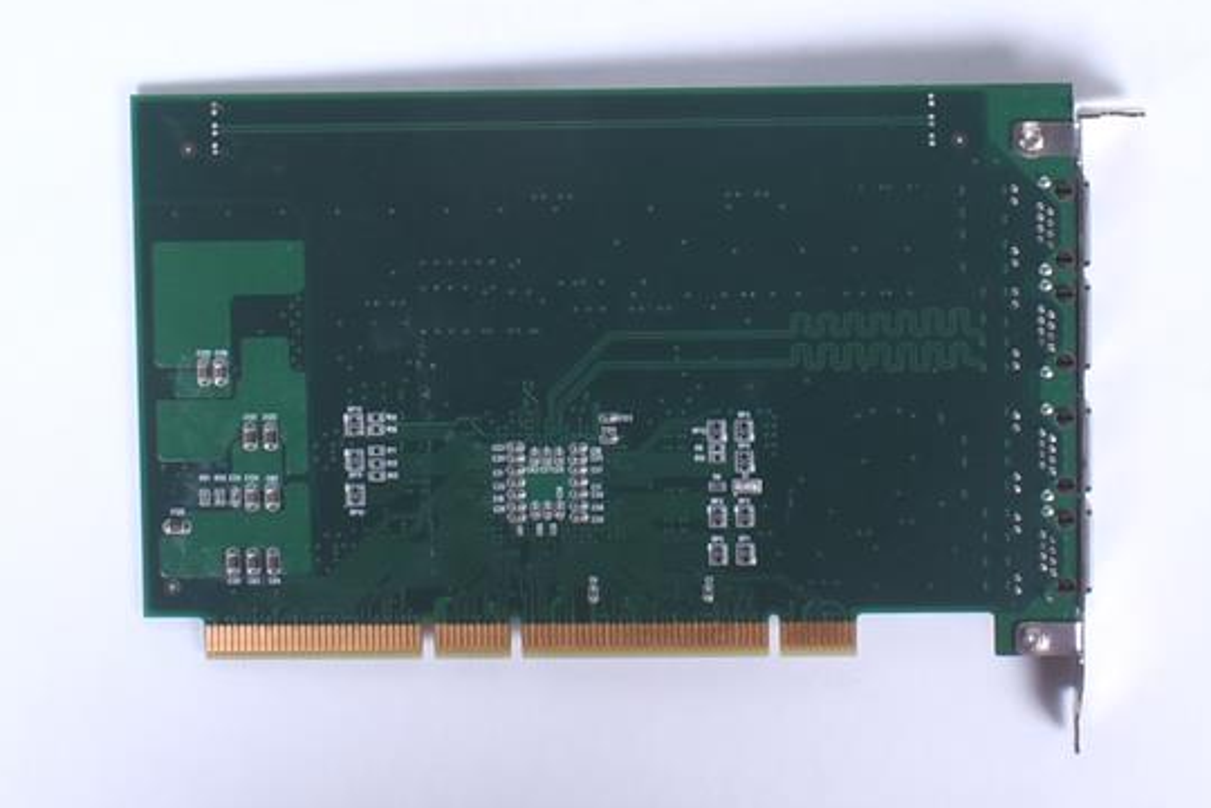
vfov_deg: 43.6
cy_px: 400
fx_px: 1009
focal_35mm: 30
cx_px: 619
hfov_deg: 61.9
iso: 200
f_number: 14
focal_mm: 18
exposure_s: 1/200
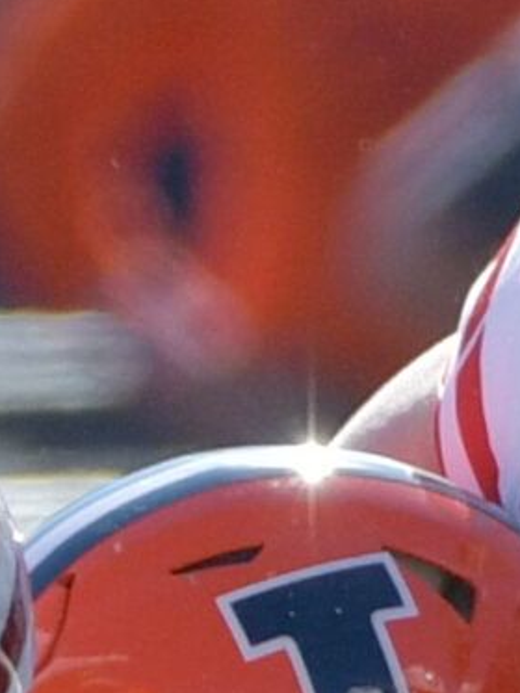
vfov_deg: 0.6
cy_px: 948
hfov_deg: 0.4
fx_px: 67340
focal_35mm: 3364
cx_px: -778
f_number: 4.5
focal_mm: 340
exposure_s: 1/2000
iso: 400
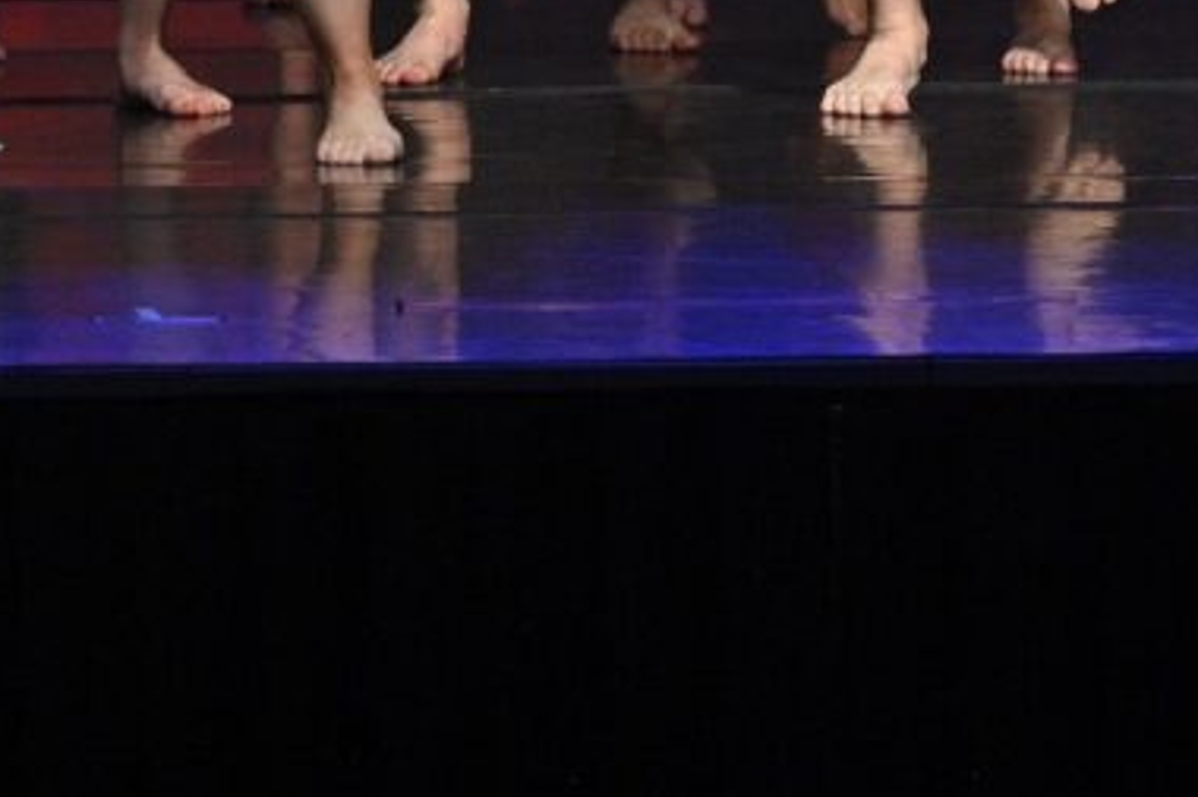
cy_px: -747
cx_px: 60
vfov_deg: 2.8
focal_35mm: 485
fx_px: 16132
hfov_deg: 4.2
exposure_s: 1/640
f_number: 3.5
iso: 1000
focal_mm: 120
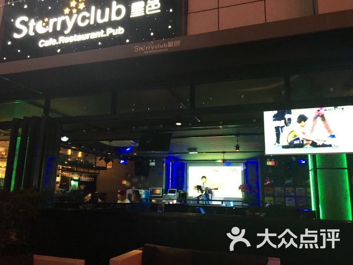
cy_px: 132
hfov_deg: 61.7
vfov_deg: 48.2
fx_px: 296
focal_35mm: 29
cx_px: 176
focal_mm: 4.15
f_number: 2.2
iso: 250
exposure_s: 1/17
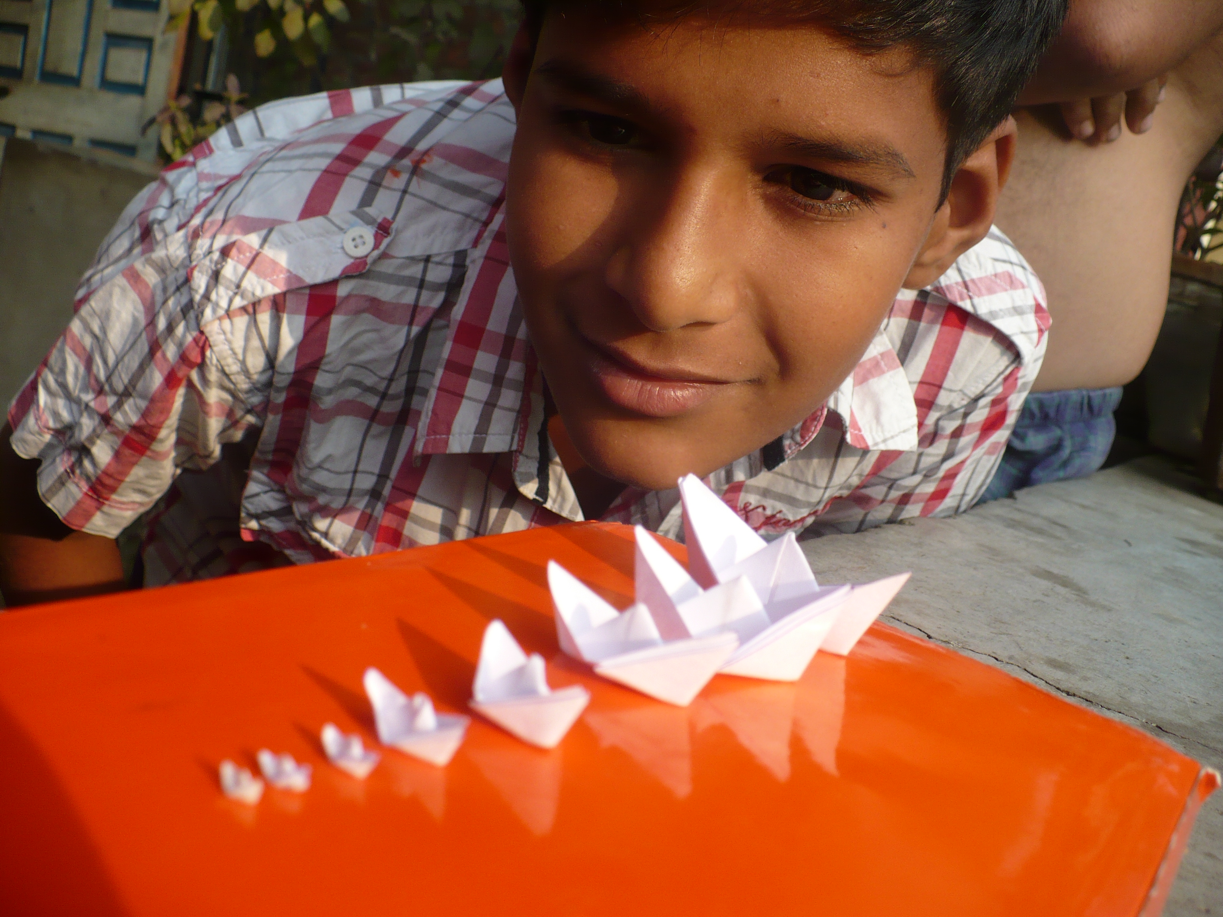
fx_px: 1307
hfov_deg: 50.1
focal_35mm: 37
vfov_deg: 38.7
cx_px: 612
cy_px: 458
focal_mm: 6.1
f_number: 2.8
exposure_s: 1/640
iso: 100
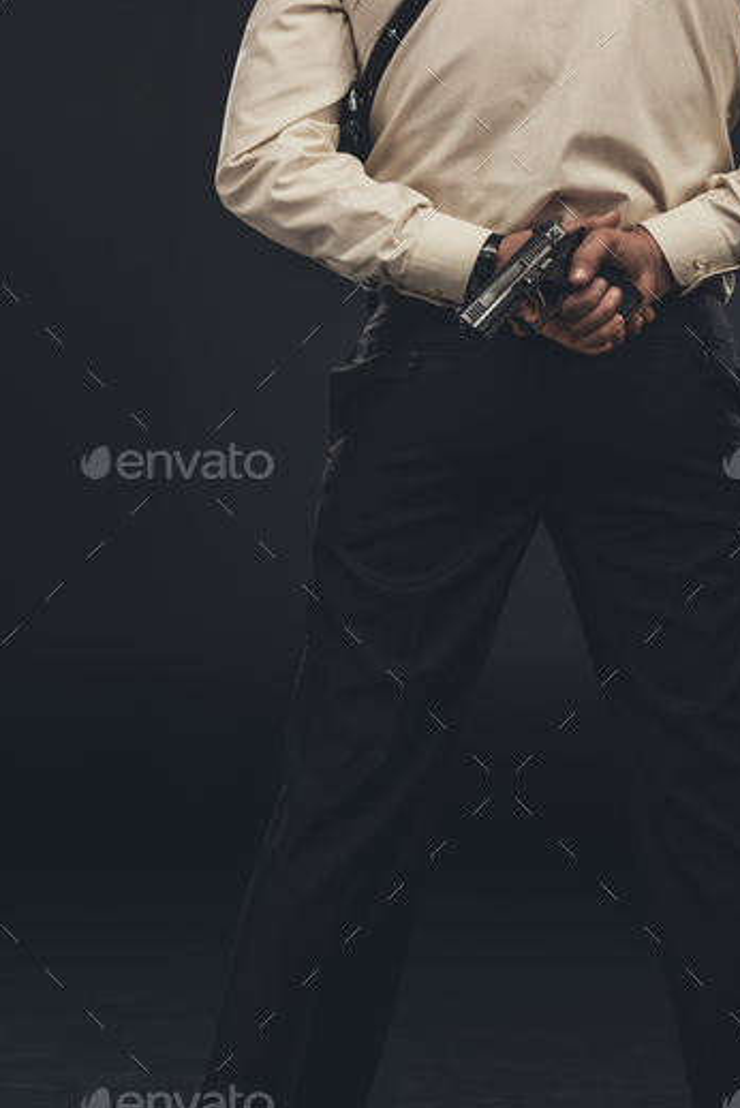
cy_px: 447
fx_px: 4311
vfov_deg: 14.6
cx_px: 492
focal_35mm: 140
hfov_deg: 9.8
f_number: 8
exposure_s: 1/160
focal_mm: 82
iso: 200
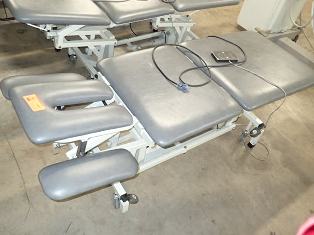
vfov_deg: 46.8
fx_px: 272
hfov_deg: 60.0
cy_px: 118
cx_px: 157
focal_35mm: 30
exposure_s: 1/30
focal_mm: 5.5
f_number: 2.3
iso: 640
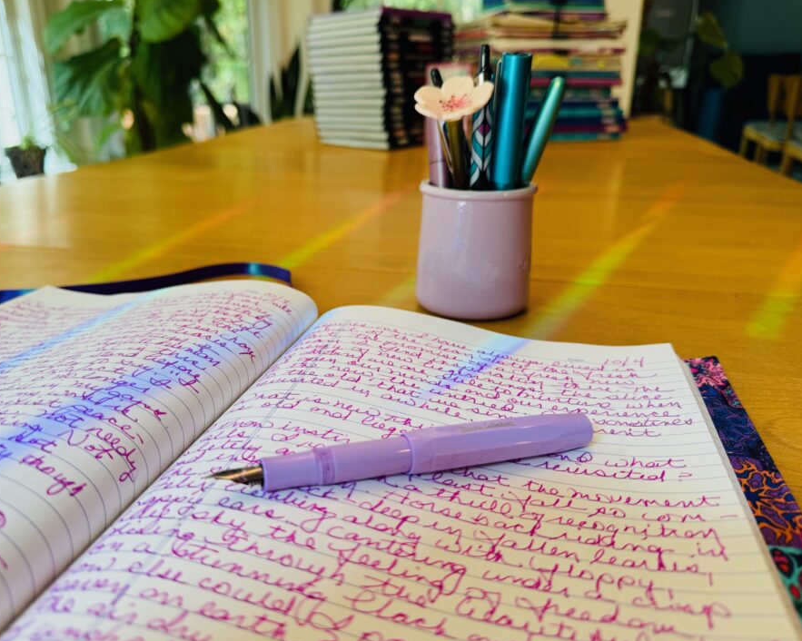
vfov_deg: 54.9
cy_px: 325
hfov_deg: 66.0
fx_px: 617
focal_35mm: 26
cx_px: 373
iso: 80
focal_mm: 6.76
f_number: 1.78
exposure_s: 1/120
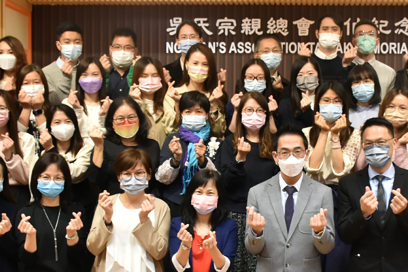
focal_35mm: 78
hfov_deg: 25.8
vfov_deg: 17.4
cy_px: 192
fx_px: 884
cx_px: 279
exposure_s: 1/60
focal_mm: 20
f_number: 4
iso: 1000
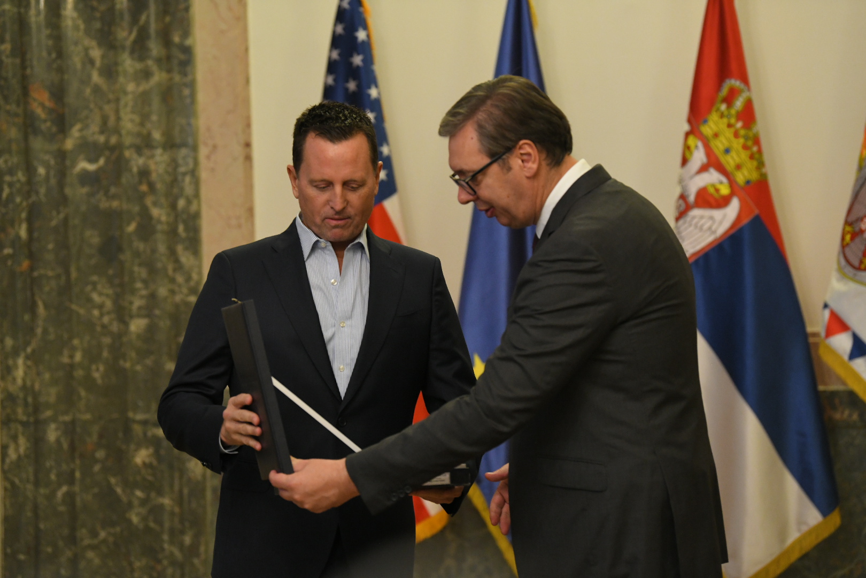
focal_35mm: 140
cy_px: 289
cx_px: 433
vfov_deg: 9.8
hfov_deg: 14.7
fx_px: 3368
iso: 4000
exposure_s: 1/200
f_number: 3.5
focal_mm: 140
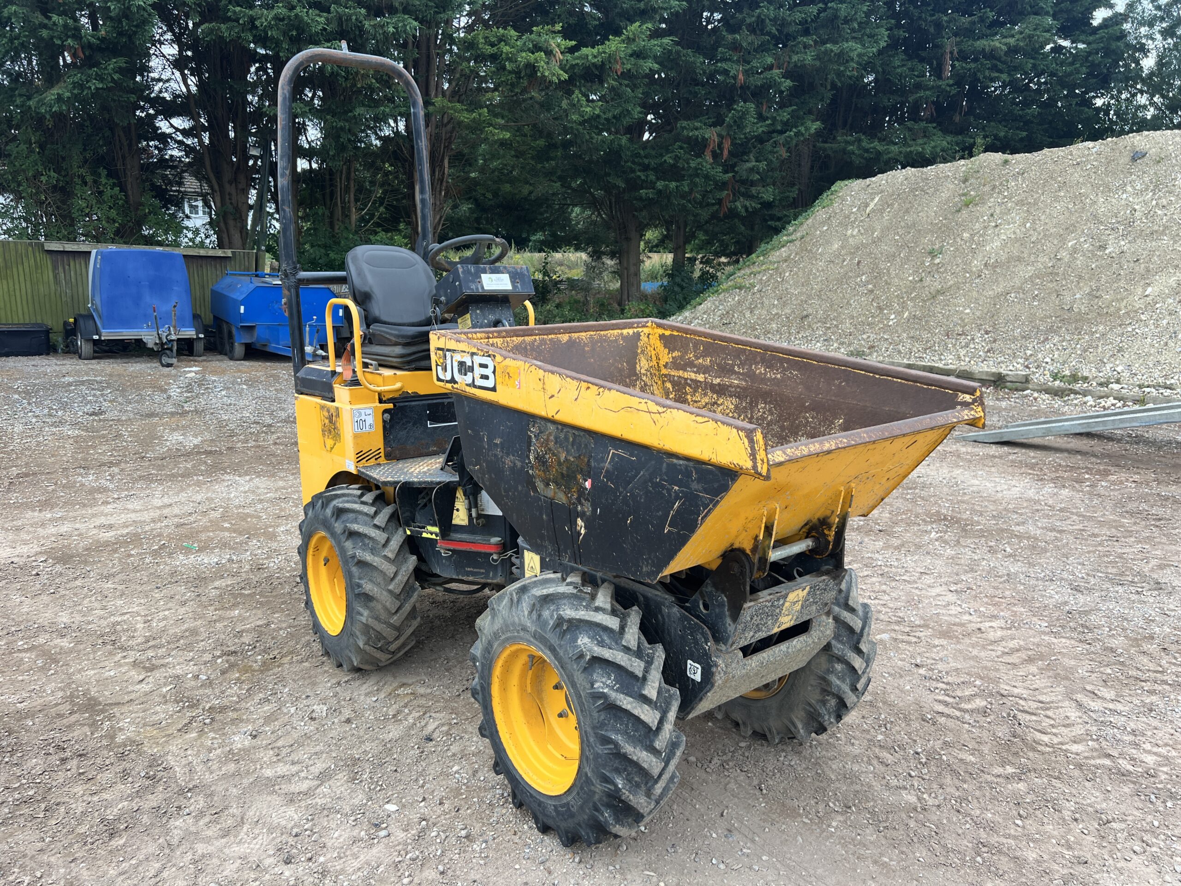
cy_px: 443
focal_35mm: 26
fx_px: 887
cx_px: 590
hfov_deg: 67.3
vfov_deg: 53.1
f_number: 1.5
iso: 40
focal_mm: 5.7
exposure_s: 1/224
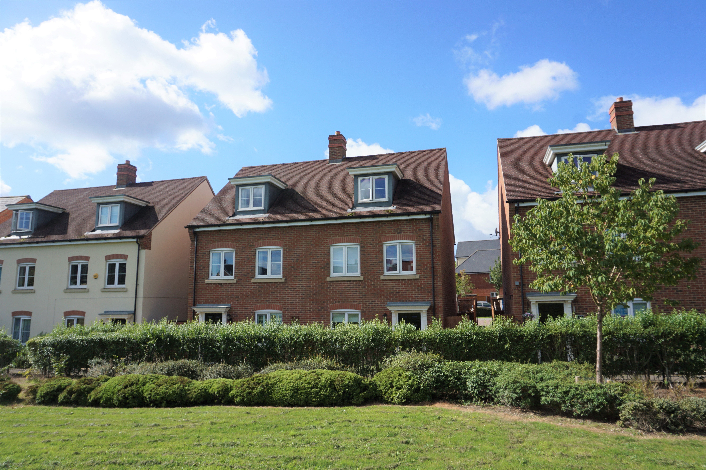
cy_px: 235
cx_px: 353
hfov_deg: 73.7
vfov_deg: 53.1
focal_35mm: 24
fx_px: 471
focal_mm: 16
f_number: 9
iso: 100
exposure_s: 1/160
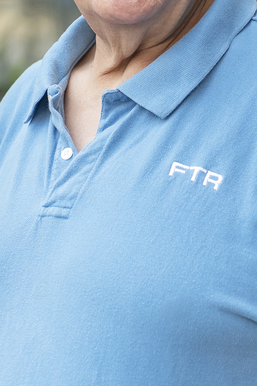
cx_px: 137
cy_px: 57
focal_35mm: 131
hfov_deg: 10.5
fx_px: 1403
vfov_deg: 15.5
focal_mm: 70
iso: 800
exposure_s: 1/1000
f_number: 4.5
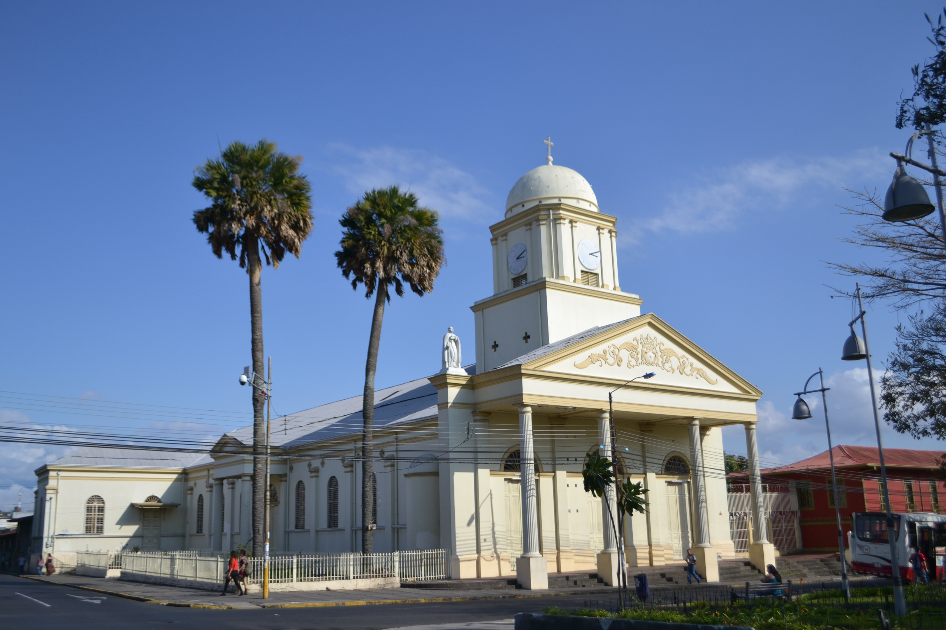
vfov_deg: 40.0
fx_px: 867
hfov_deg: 57.2
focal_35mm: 33
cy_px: 315
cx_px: 473
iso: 100
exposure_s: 1/1250
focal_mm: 22
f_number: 3.8
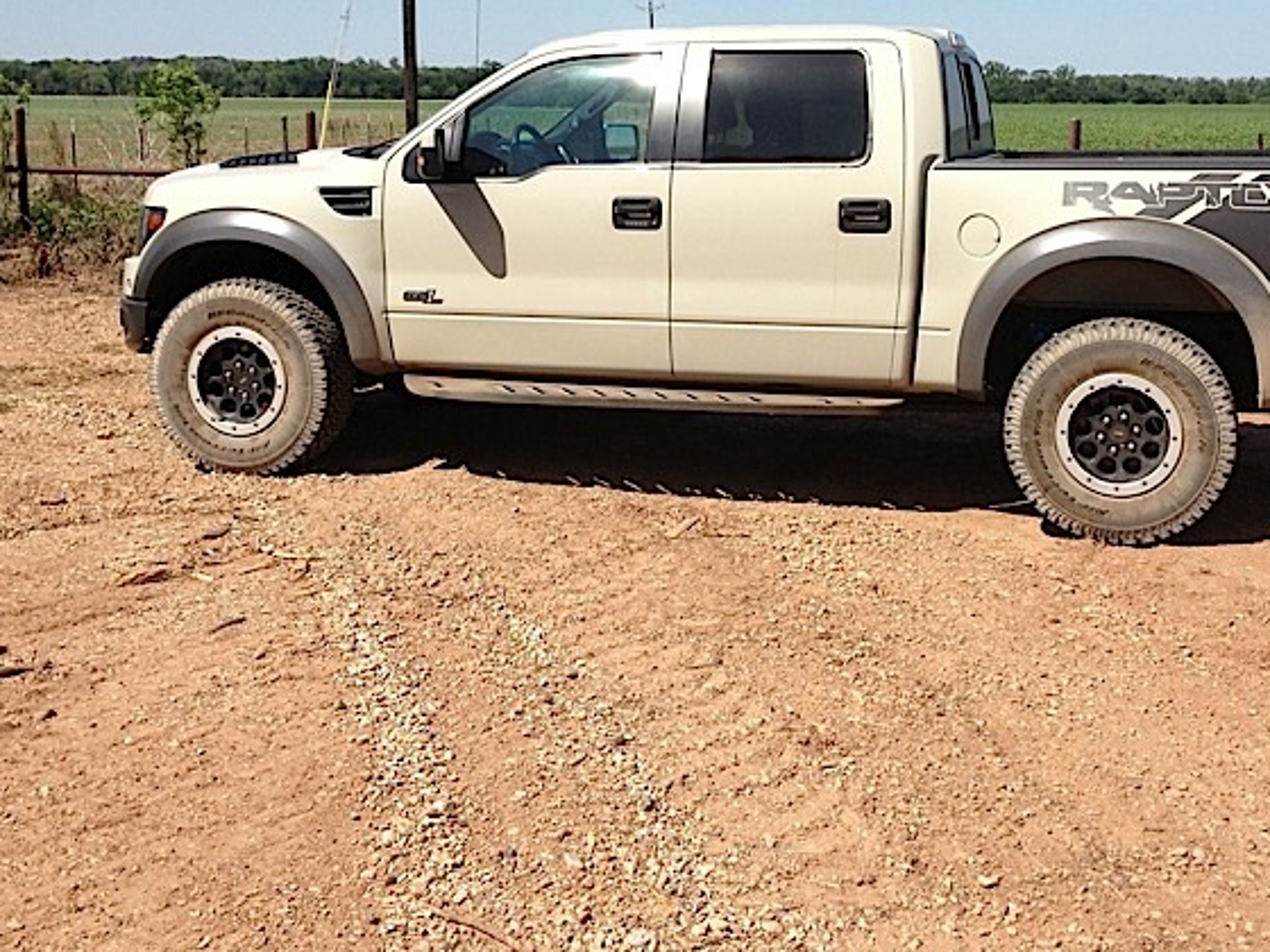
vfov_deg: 28.9
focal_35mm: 50
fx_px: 1834
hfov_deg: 38.0
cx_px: 757
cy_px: 313
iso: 50
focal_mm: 4.28
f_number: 2.4
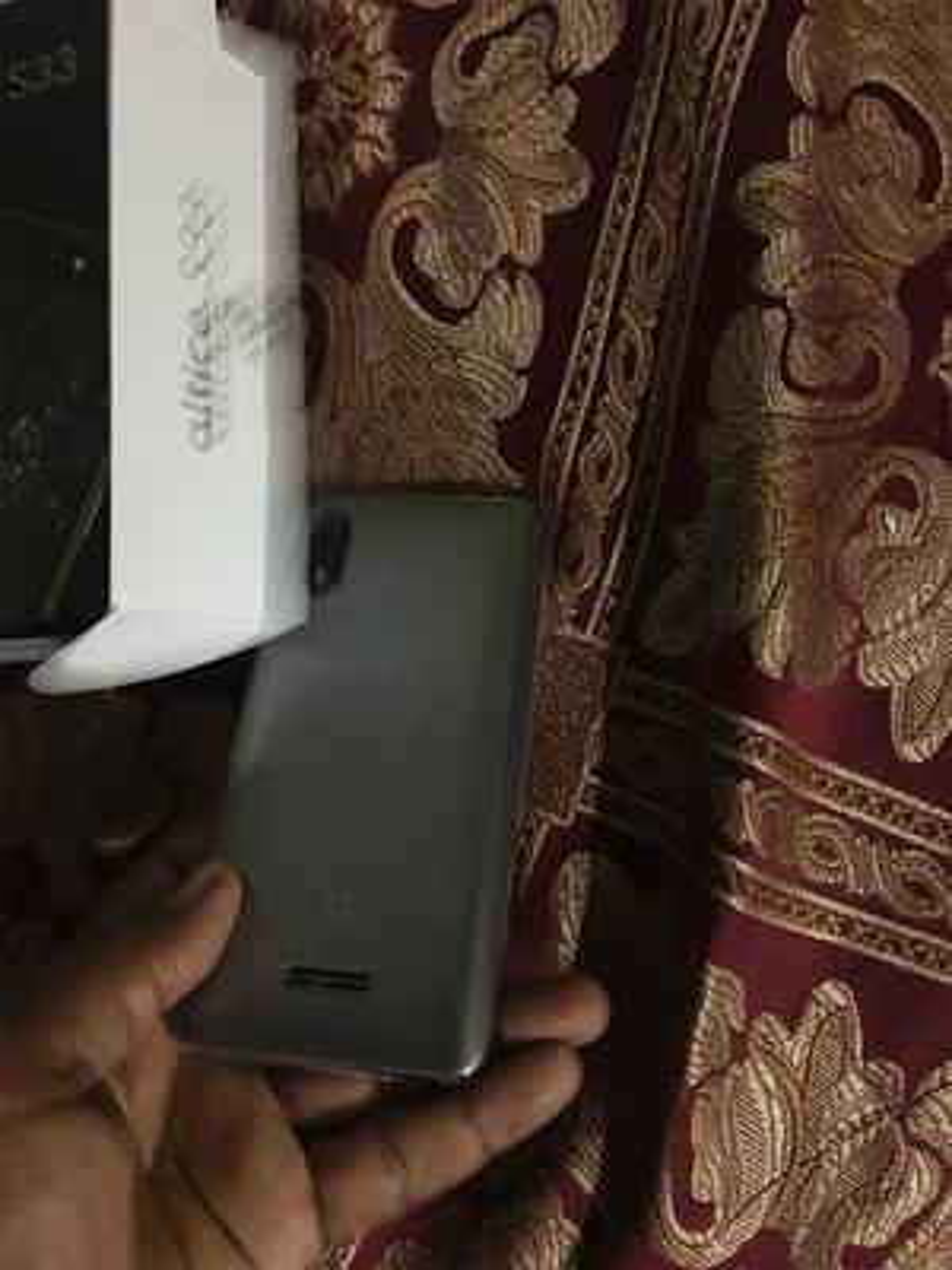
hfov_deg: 48.2
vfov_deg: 61.7
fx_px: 1063
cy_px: 635
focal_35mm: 29
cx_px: 476
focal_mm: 4.15
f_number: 2.2
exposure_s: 1/15
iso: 800
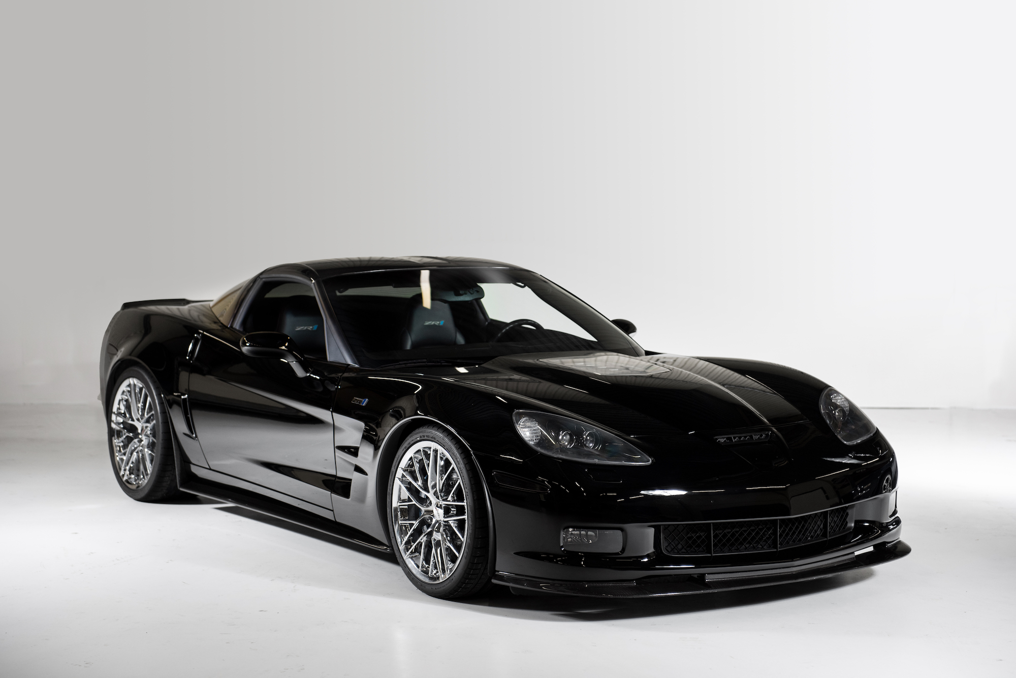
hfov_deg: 32.4
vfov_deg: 21.9
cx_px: 508
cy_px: 339
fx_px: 1750
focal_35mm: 62
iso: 500
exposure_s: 1/160
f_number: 3.5
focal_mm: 62
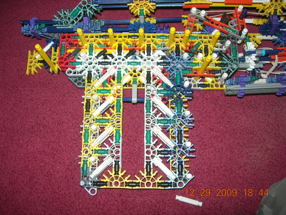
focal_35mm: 38
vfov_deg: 37.7
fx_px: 314
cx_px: 143
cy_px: 108
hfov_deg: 49.0
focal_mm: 7.8
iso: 64
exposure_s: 1/60.1
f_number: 2.8
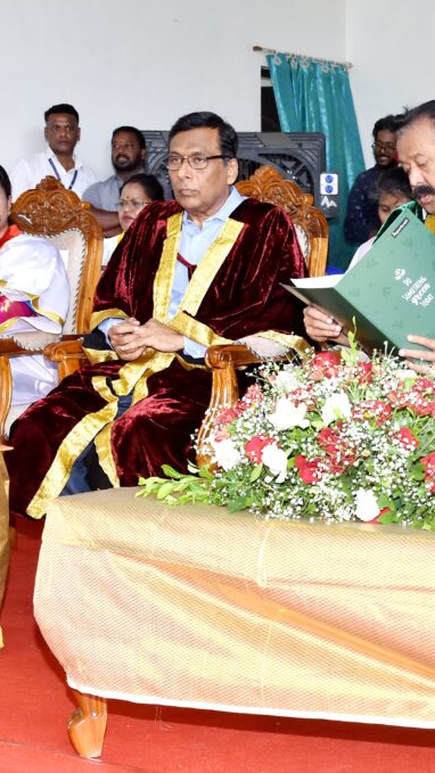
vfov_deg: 26.2
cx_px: 412
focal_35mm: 81
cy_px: 386
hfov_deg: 14.7
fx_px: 1661
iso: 640
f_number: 6.3
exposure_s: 1/125
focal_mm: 34
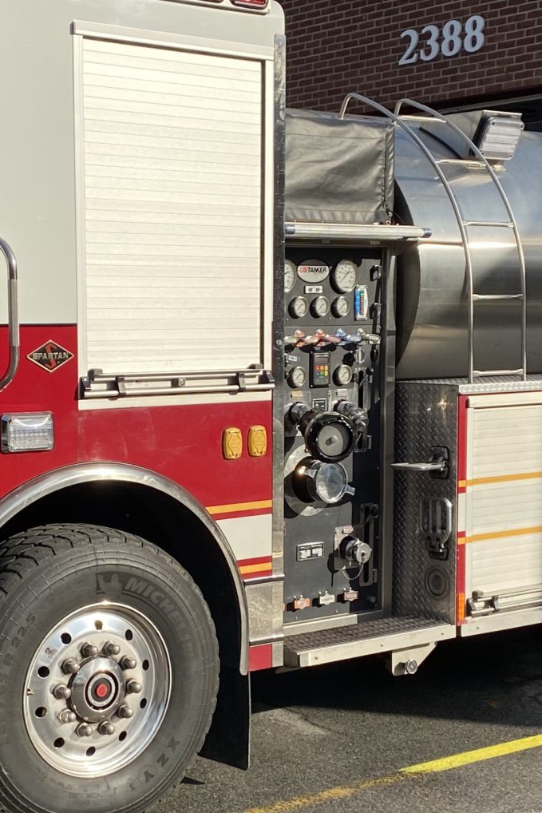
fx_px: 1535
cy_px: 493
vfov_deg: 29.6
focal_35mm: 68
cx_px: 214
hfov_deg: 20.0
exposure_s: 1/2463
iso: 32
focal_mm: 4.25
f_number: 1.8
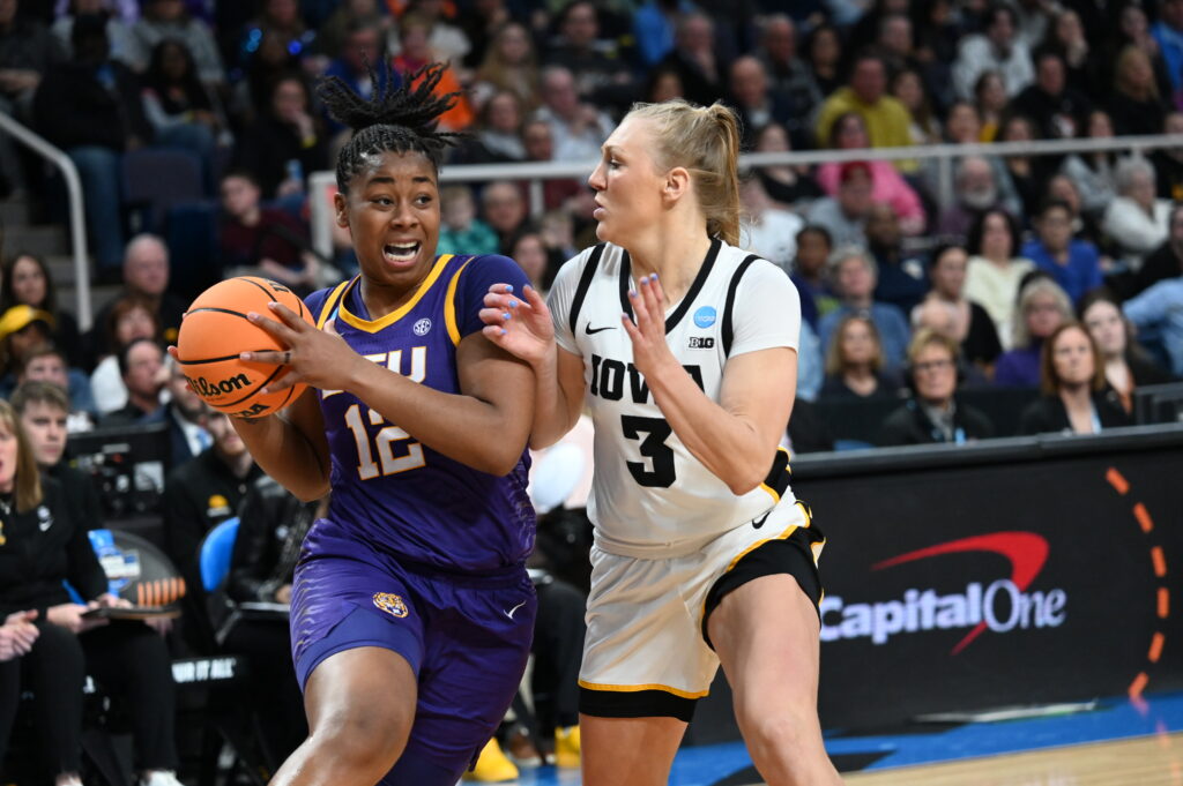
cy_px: 393
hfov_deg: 12.5
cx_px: 592
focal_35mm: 165
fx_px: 5418
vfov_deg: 8.3
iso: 6400
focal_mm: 165
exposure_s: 1/1250
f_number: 4.8
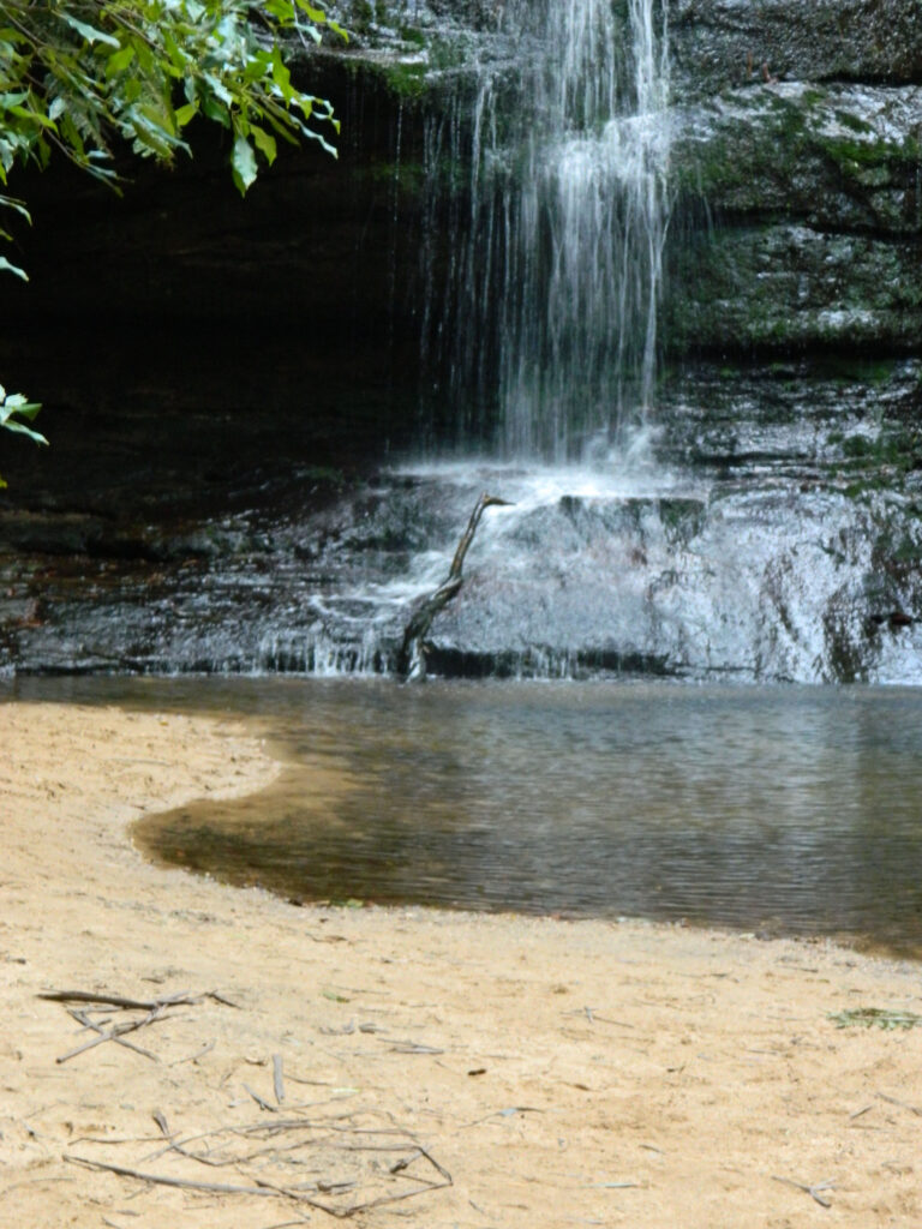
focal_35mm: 103
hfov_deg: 14.4
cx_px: 461
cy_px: 614
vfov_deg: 19.1
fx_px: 3658
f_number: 4.5
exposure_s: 1/25
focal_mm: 18.6
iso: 400
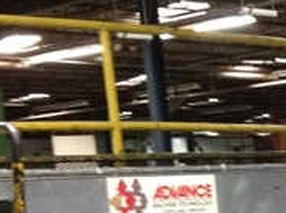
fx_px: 1271
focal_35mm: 154
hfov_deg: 11.9
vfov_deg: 9.3
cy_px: 326
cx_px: 497
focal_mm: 4.28
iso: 200
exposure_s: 1/20
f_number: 2.4
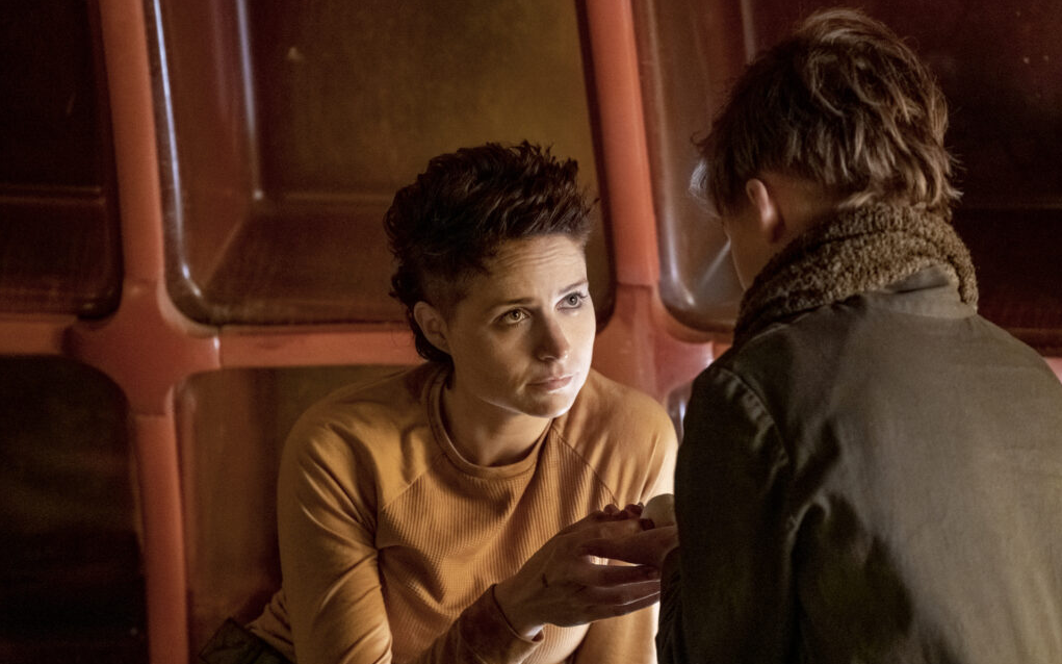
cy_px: 327
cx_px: 532
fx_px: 2605
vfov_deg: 14.5
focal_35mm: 90
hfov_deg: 23.0
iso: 4000
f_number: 3.2
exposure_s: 1/60
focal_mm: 58.7
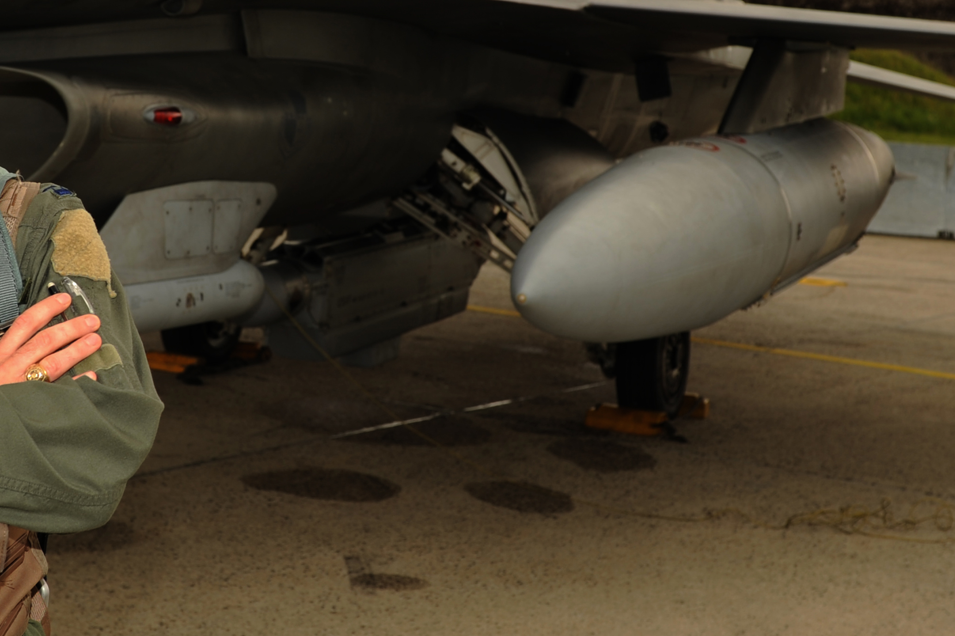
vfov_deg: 19.4
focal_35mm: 70
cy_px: 190
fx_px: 1856
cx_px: 357
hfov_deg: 28.7
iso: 100
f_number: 5
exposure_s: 1/250
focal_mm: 34
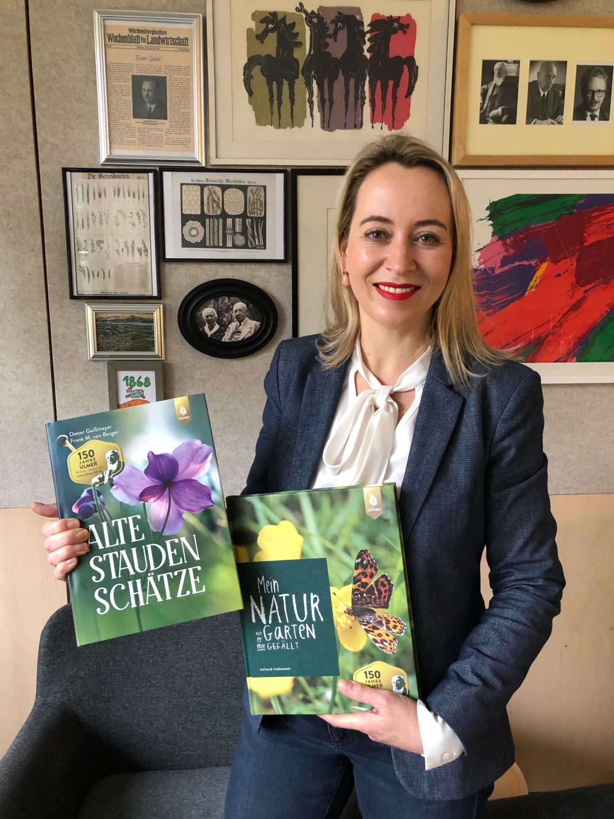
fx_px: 662
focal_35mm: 28
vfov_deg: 63.4
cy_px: 410
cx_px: 307
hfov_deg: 49.7
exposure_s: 1/17
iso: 100
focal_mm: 4
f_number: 1.8
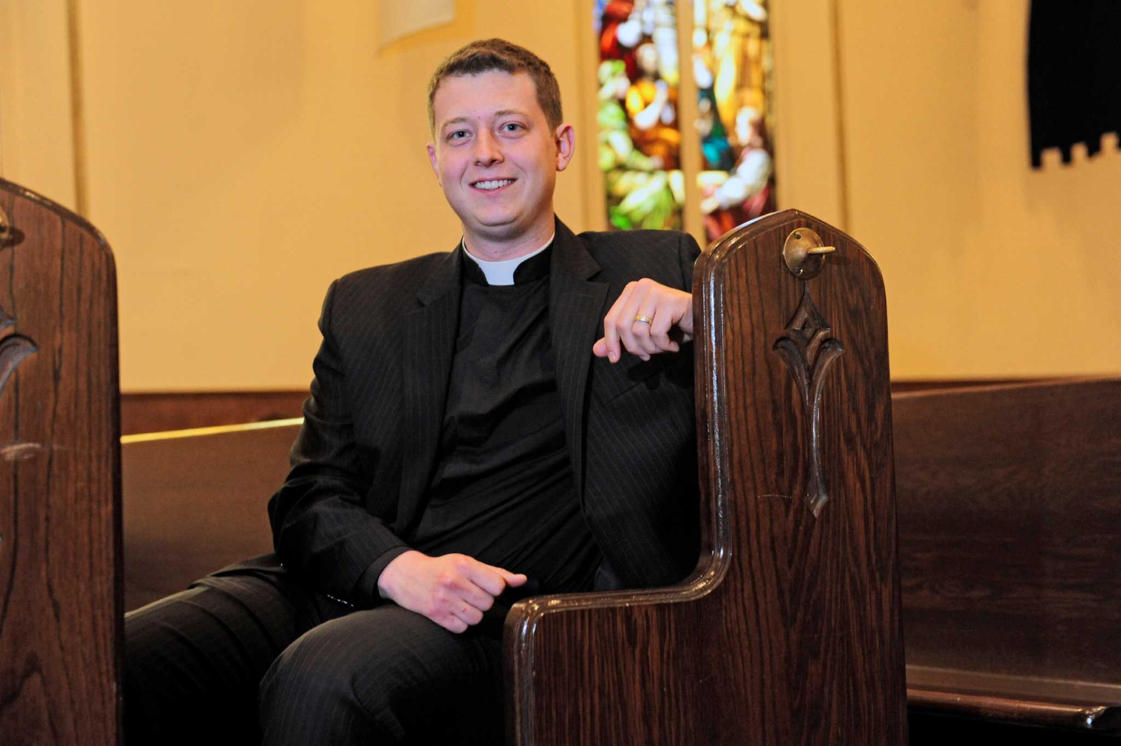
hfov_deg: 32.4
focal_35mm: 62
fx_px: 1929
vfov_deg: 21.9
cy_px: 373
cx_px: 560
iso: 3200
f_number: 4
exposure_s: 1/50
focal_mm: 62
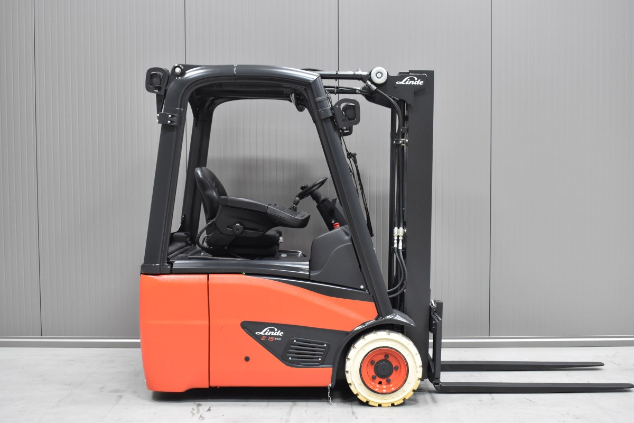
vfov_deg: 34.2
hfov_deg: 49.6
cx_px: 317
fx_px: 687
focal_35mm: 39
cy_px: 212
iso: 1600
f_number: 5.6
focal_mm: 26
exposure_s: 1/25
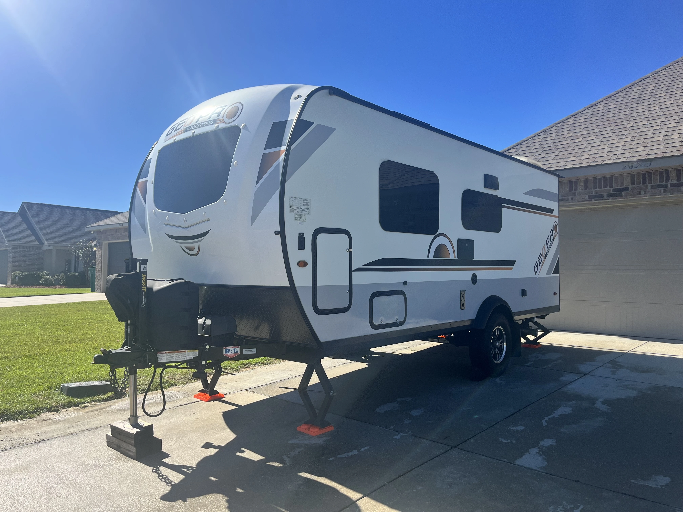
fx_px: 513
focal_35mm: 26
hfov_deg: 67.3
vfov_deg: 53.1
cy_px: 256
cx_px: 342
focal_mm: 5.1
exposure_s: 1/3135
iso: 50
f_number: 1.6
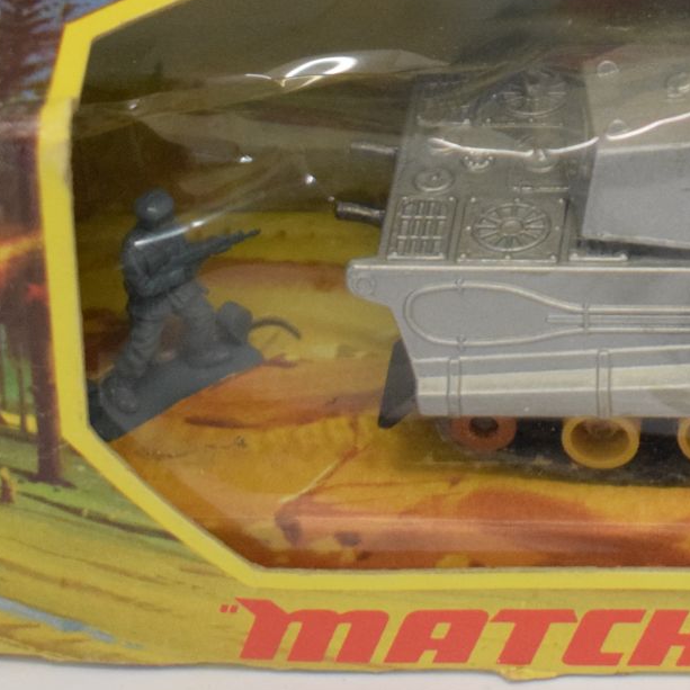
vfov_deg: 11.0
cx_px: 848
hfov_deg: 10.8
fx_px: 3563
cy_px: 66
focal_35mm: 158
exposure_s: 1/100
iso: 3200
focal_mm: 38
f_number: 5
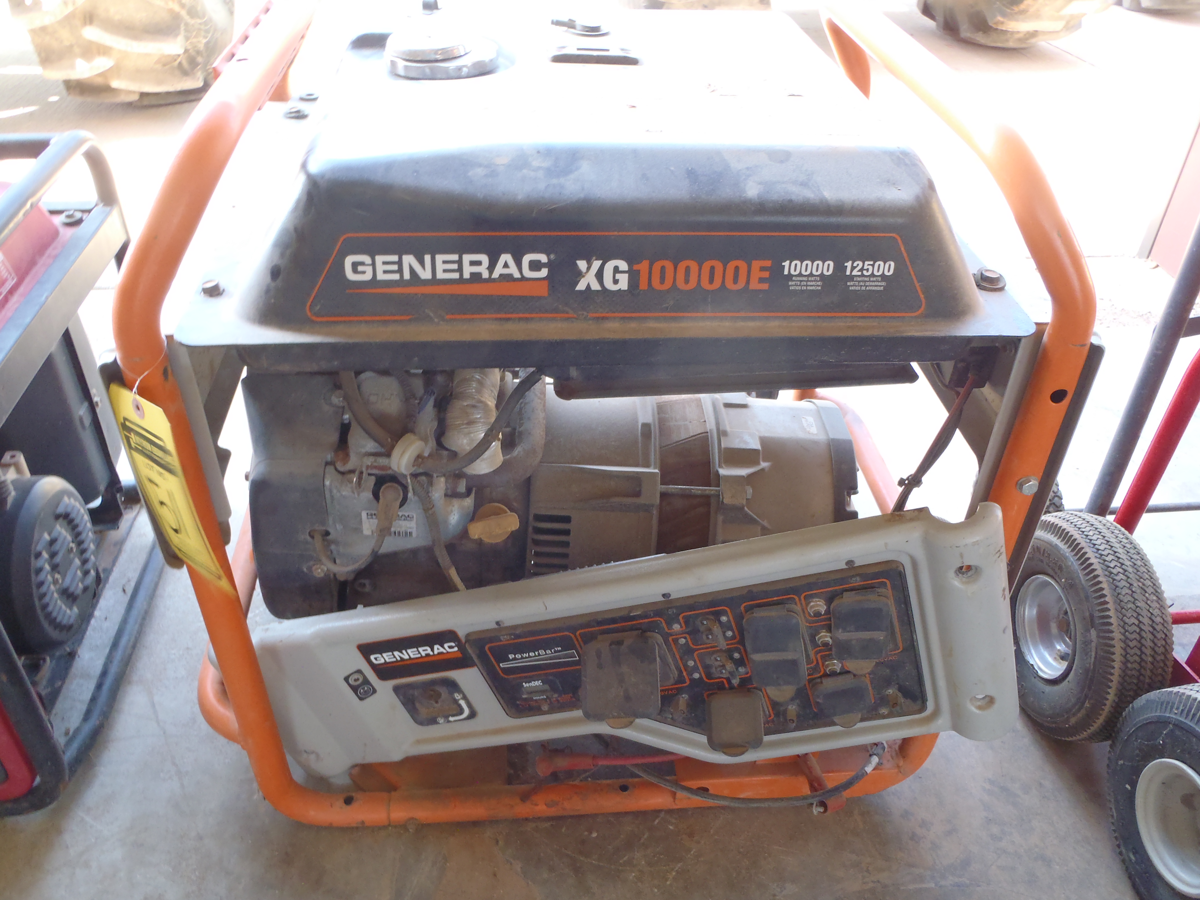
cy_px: 450
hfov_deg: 63.4
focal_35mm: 28
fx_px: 971
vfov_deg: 49.7
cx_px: 600
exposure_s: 1/25
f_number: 3.9
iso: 200
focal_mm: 5
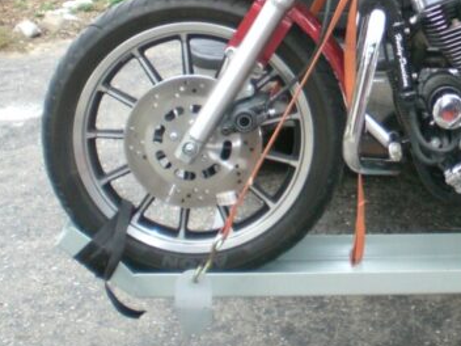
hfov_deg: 22.4
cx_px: 495
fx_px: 1105
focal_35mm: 83
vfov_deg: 17.4
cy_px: -4
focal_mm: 6.3
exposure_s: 1/80
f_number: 3.1
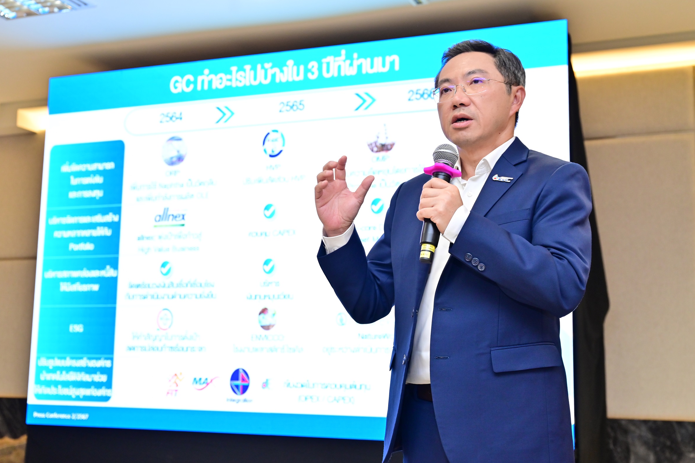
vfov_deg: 28.6
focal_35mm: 47
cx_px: 344
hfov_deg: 41.9
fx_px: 907
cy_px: 228
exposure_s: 1/160
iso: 1600
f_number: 4.5
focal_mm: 46
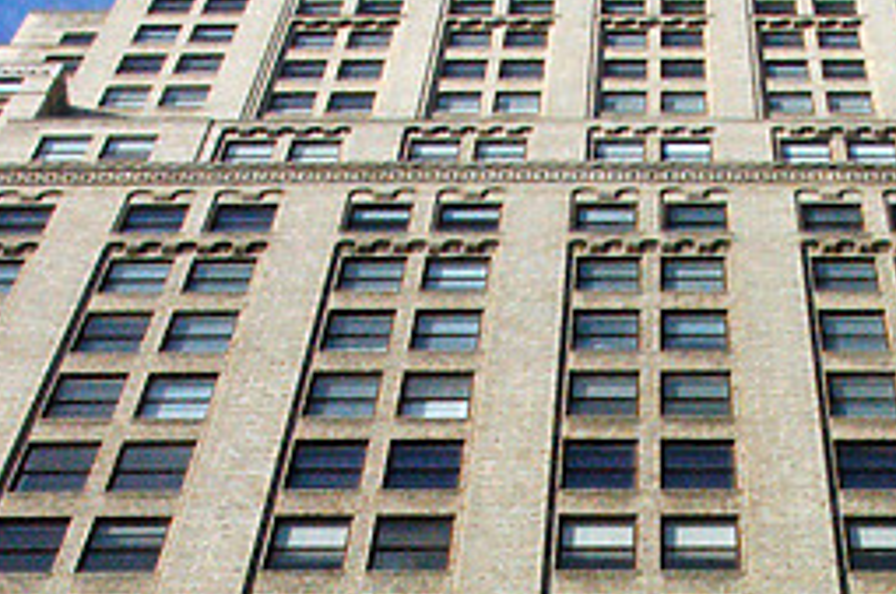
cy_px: 847
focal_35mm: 106
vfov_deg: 12.3
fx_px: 2633
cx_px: 647
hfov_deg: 19.2
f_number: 16
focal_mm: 20
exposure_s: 1/1000
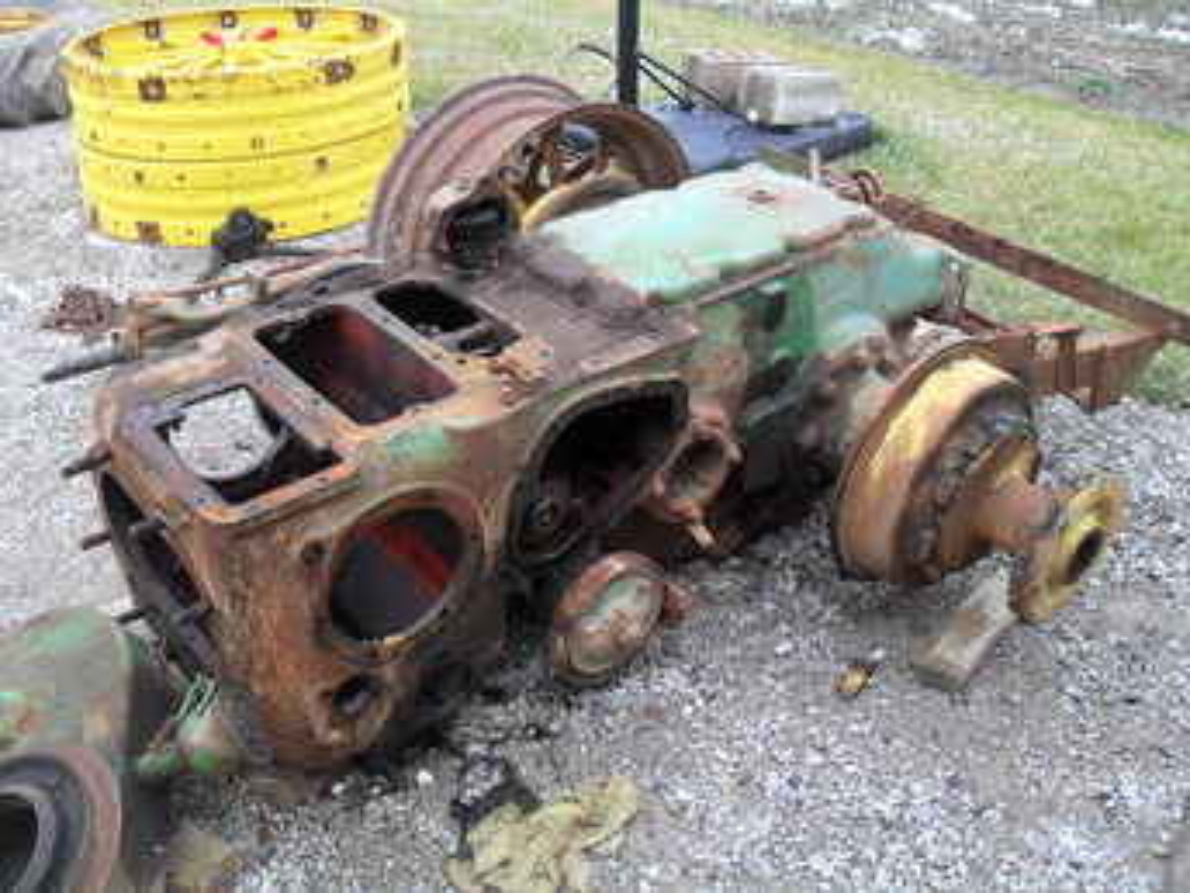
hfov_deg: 52.6
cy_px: 446
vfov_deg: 40.7
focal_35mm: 35
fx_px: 1203
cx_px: 595
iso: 100
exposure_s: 1/45
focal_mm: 6.2
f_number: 2.8
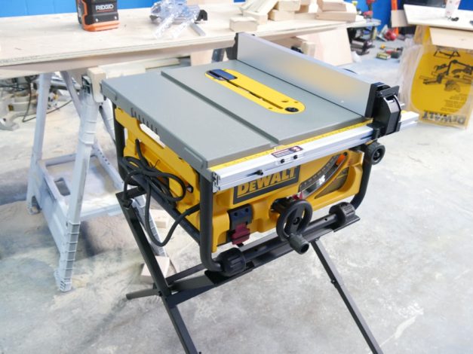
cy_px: 177
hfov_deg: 54.0
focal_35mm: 34
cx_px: 236
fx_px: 464
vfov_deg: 41.8
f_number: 3.7
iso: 3200
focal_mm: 17
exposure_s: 1/50
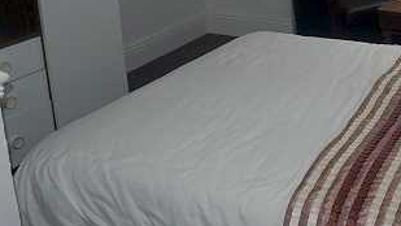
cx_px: 401
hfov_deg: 31.7
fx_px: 649
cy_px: 6
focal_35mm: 61
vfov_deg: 19.3
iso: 100
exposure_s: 1/60
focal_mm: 16
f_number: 4.5
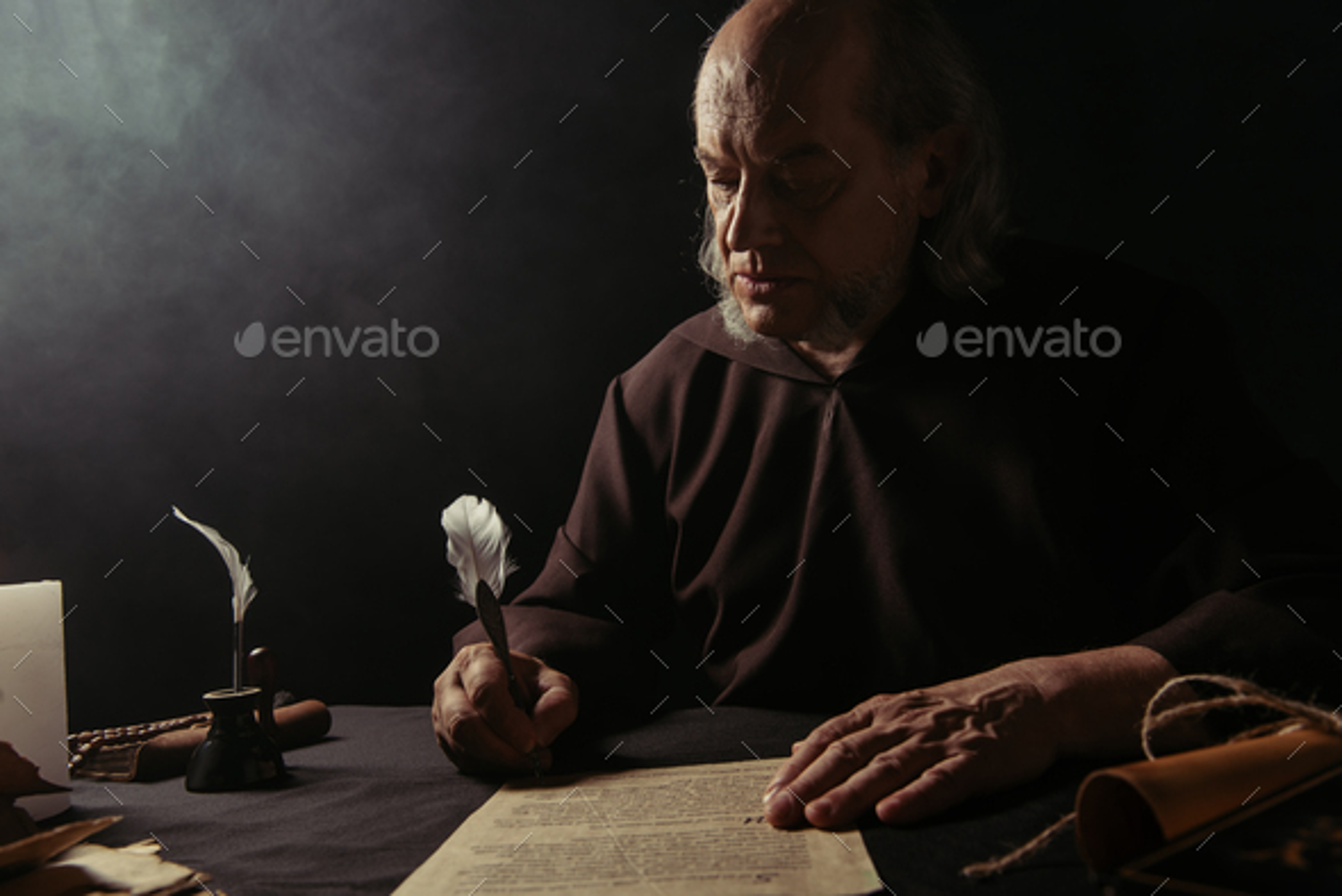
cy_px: 448
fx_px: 1193
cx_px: 671
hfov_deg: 58.7
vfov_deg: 41.2
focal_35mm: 32
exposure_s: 1/160
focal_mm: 32
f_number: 6.3
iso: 160
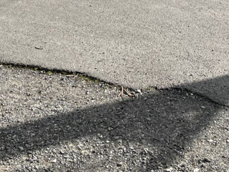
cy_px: -105
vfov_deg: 13.7
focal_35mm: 100
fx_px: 662
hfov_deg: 19.6
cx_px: 127
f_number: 1.5
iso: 50
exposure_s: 1/2632
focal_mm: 5.7
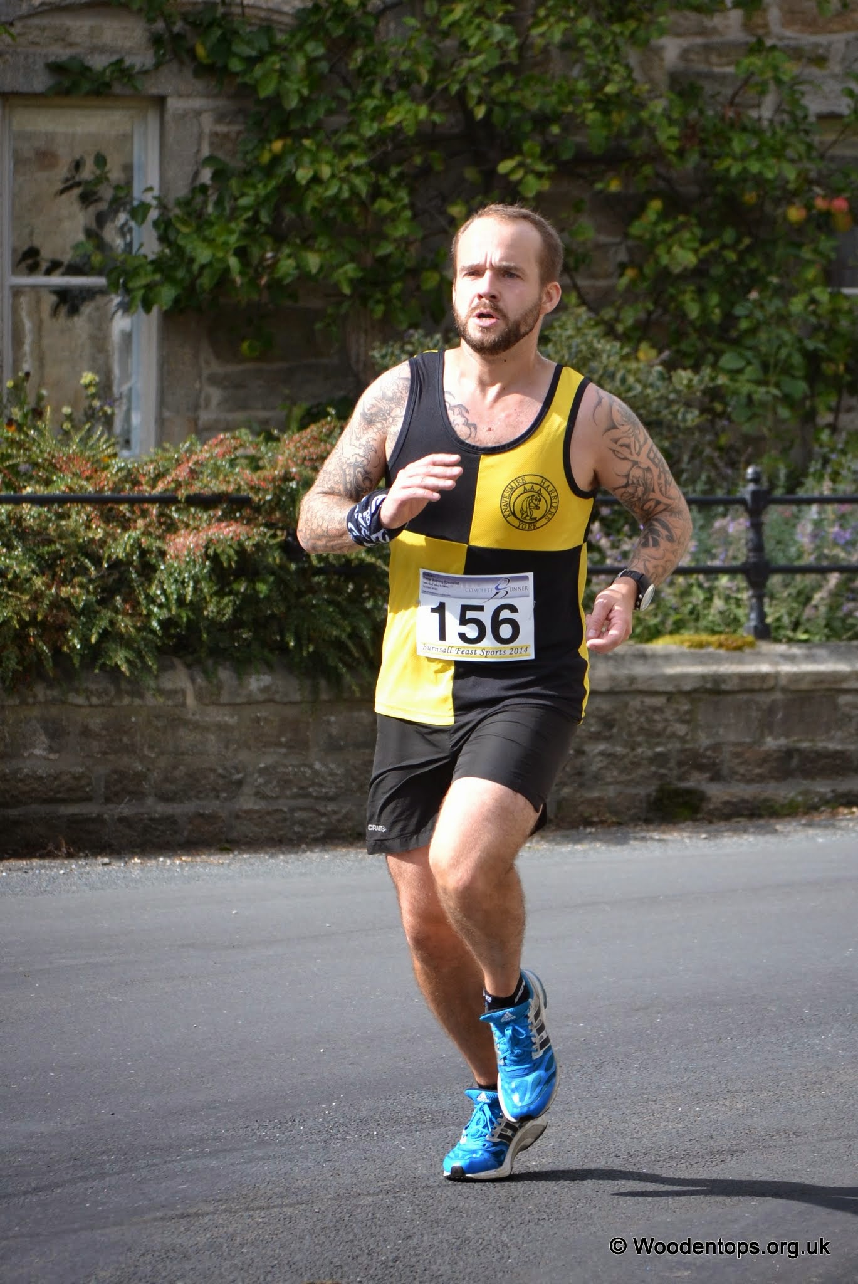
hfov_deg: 11.2
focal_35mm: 123
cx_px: 429
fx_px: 4389
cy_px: 642
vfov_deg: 16.6
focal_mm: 82
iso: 400
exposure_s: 1/1250
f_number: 5
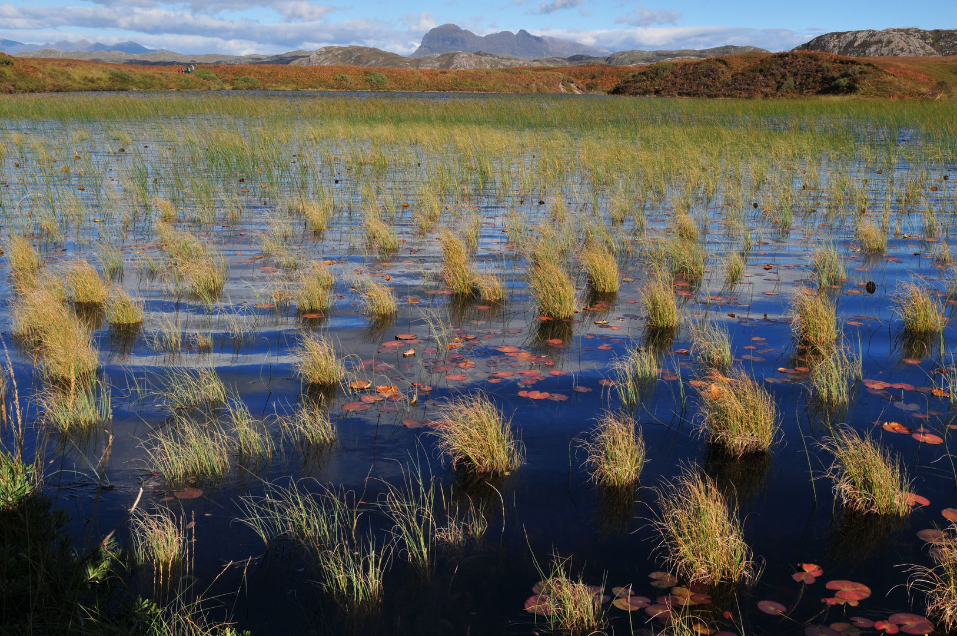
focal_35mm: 36
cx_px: 478
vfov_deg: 36.8
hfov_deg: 53.2
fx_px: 956
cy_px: 318
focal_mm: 24
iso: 200
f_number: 14
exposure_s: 1/160
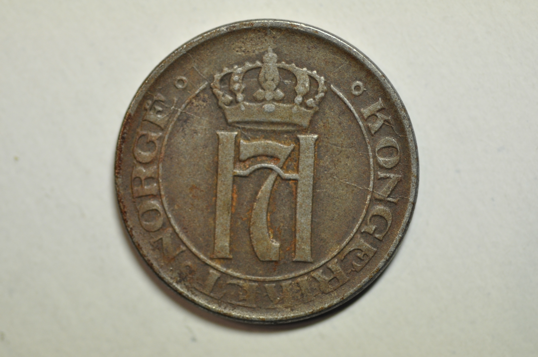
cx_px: 269
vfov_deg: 15.2
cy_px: 178
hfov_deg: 22.6
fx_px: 1343
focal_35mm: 90
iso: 800
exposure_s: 1/160
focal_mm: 60
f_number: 4.2
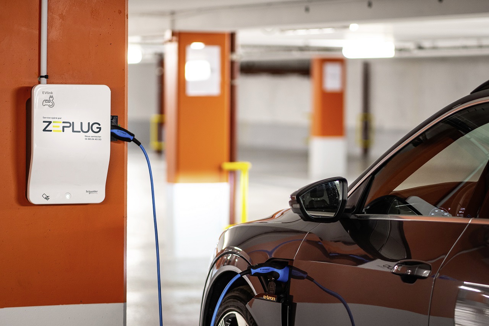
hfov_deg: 16.1
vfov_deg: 10.8
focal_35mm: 127
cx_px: 244
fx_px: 1725
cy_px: 163
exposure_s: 1/80
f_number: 1.8
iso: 320
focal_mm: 85
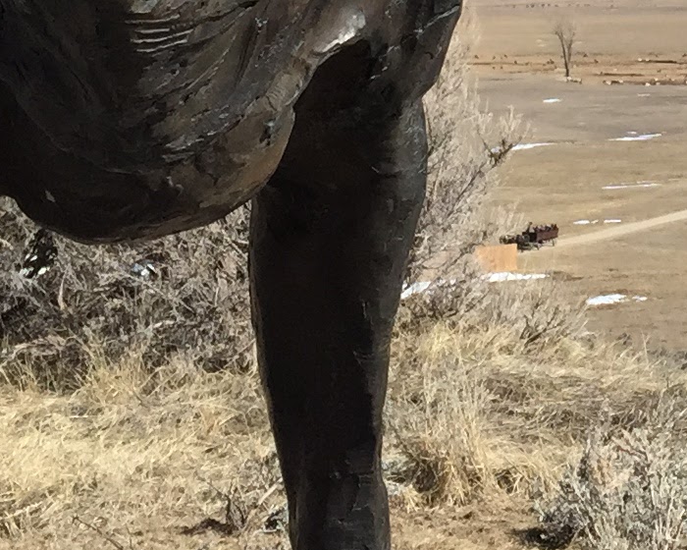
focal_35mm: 132
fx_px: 2684
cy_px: -590
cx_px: 919
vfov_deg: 10.6
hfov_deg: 14.0
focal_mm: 4.15
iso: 32
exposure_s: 1/2198
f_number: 2.2
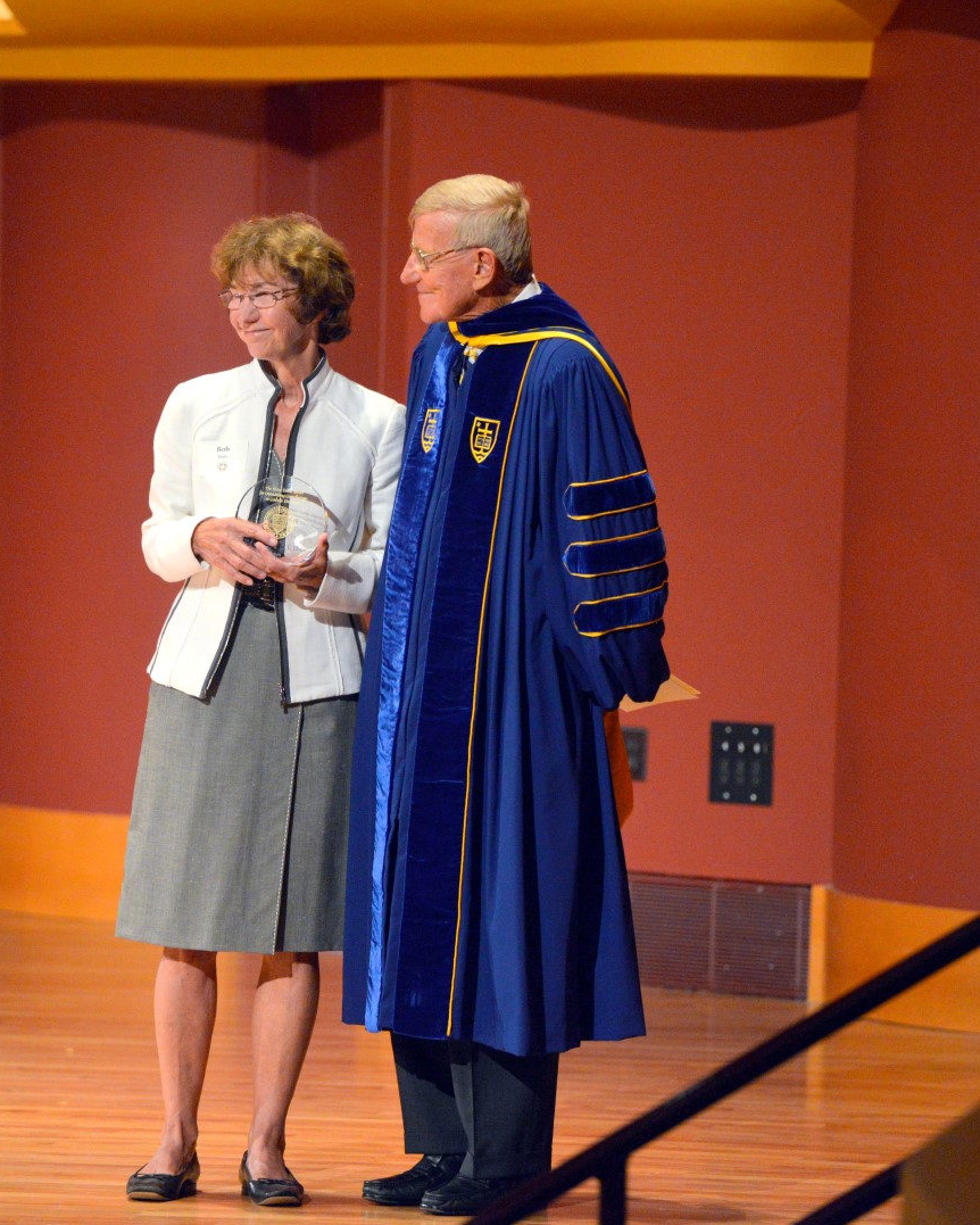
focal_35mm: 282
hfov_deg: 5.5
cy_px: 612
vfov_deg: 6.9
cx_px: 471
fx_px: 10221
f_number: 4.5
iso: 1600
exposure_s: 1/250
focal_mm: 200
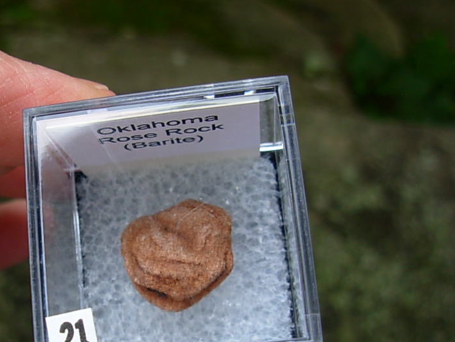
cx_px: 143
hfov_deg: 34.5
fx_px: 723
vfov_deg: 26.3
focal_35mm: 55
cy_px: 244
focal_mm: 6.3
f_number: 2.9
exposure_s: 1/296
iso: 50
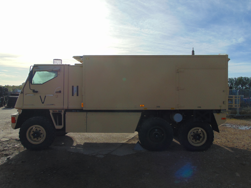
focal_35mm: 26
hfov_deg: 67.3
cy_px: 92
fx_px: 189
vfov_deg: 53.1
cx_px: 124
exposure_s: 1/400
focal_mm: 4.5
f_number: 7.7
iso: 80
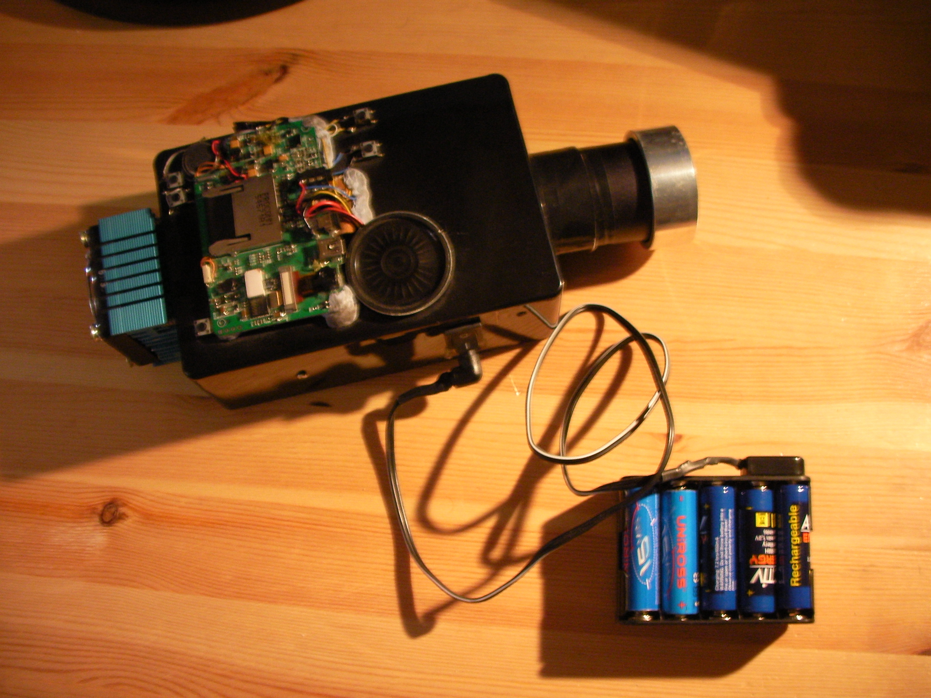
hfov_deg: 49.0
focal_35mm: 38
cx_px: 466
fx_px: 1022
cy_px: 349
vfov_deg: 37.7
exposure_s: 1/15.6
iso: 200
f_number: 3.5
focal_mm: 6.3
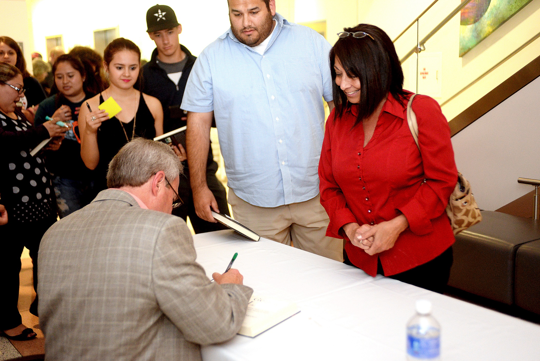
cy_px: 180
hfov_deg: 41.1
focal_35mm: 48
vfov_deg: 28.1
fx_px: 720
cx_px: 270
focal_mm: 48
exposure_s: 1/125
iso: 2500
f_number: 2.8
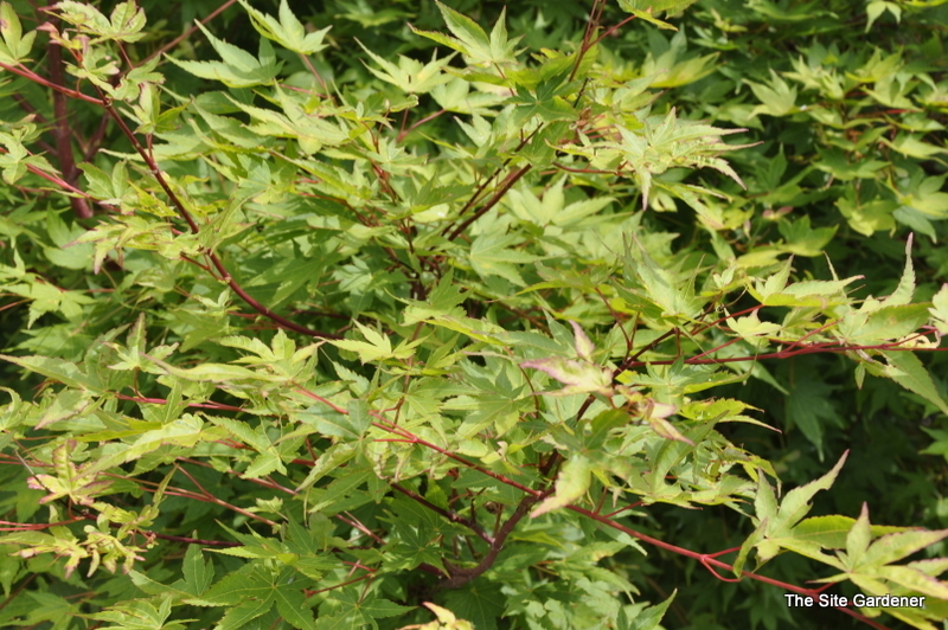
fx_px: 2052
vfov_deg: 17.5
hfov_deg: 26.0
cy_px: 315
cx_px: 474
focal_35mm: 78
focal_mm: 52
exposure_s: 1/125
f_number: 11
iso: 200
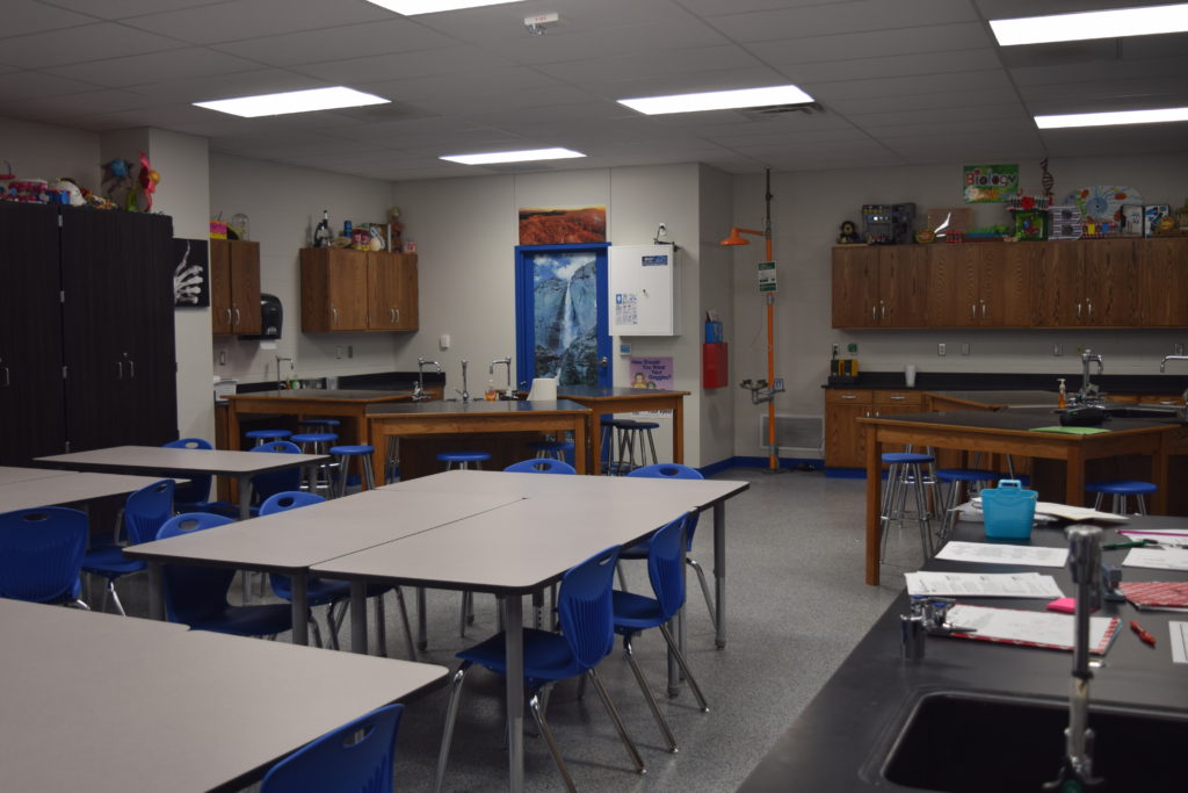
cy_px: 396
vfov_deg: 36.9
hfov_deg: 53.1
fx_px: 1188
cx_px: 594
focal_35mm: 36
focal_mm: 24
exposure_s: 1/80
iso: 400
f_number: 4.5
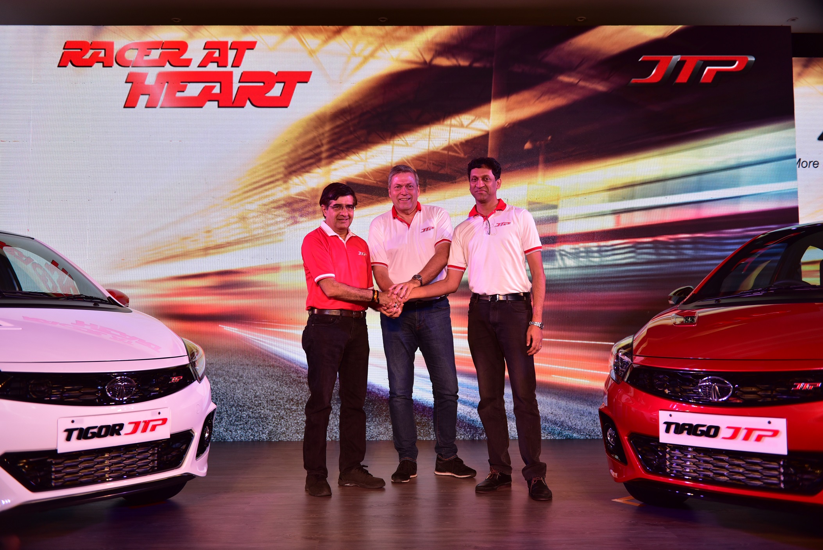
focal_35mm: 34
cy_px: 275
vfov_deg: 38.9
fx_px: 778
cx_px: 412
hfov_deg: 55.8
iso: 400
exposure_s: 1/400
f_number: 3.2
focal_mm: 34
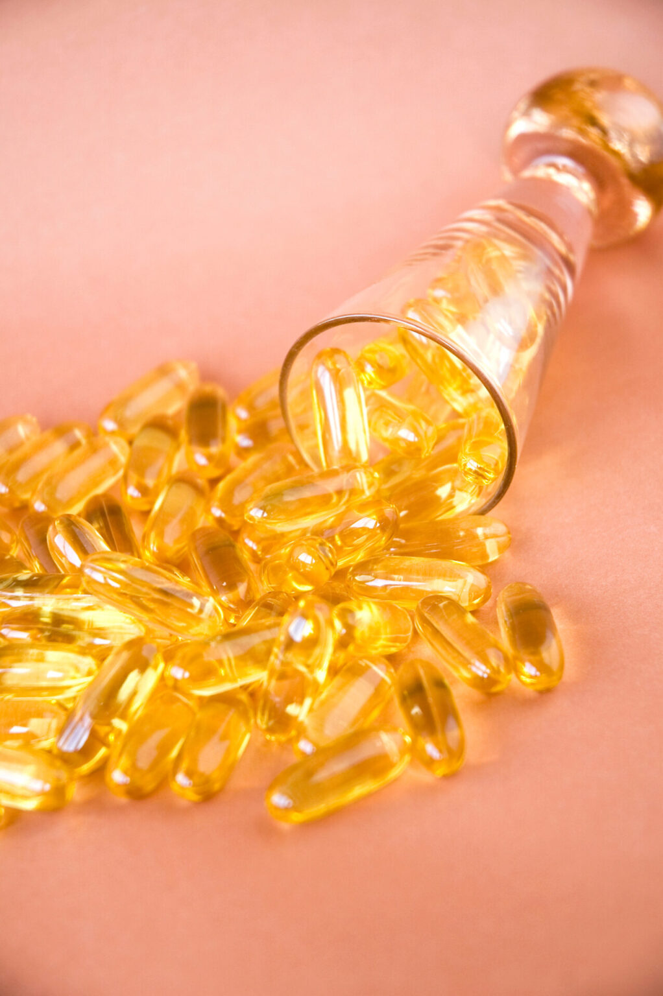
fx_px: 2904
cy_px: 498
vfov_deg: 19.5
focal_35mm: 105
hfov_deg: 13.0
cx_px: 332
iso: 200
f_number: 4.5
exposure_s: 1/60
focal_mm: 70
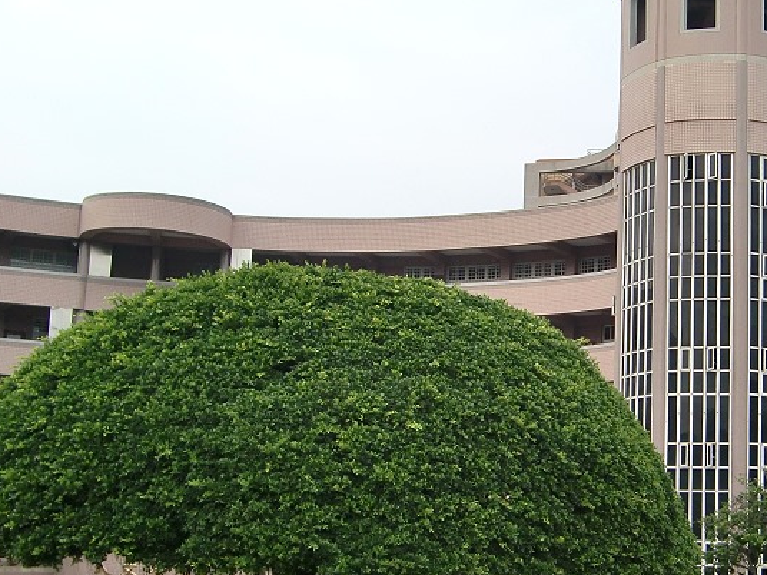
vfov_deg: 23.2
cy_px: 350
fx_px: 1396
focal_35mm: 63
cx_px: 622
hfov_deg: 29.9
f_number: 2.7
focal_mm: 5.8
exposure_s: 1/400
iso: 64
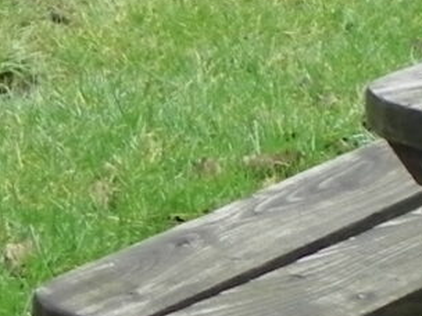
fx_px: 3036
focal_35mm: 249
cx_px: -669
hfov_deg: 7.3
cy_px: -705
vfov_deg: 5.5
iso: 160
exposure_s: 1/120
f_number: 3.5
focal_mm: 6.6
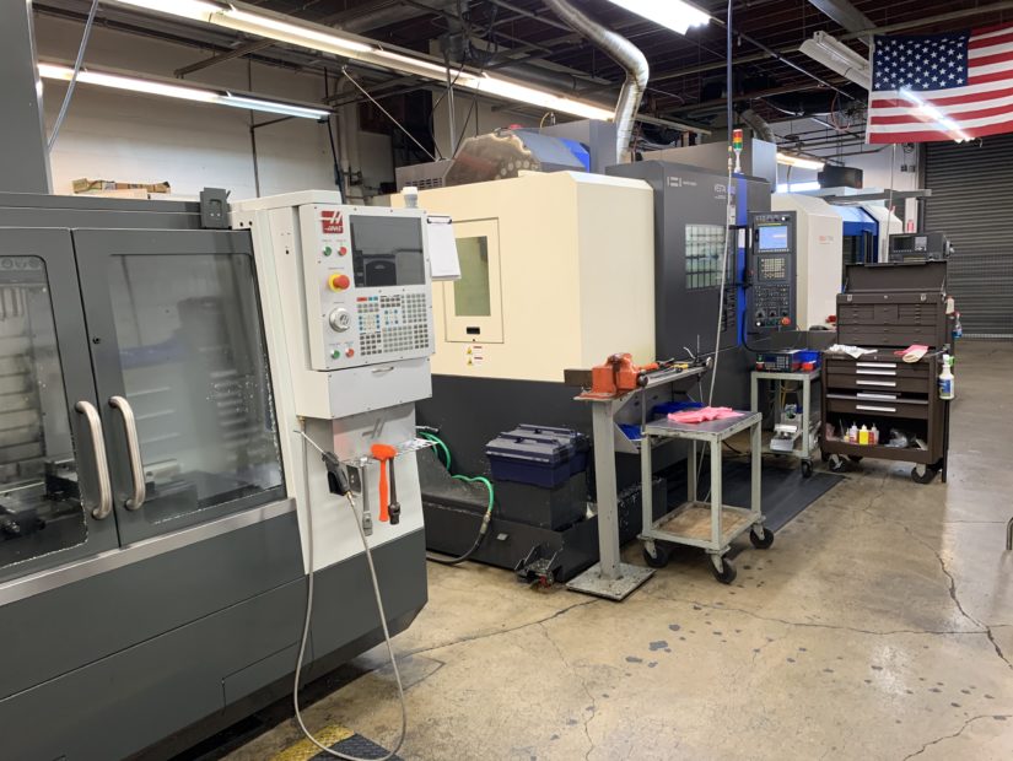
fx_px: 761
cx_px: 506
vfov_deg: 53.1
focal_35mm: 26
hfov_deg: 67.3
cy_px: 380
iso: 160
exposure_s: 1/60
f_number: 1.8
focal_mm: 4.25
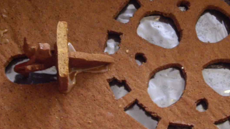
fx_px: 616
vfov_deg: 12.0
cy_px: 53
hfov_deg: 21.1
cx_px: 125
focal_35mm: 101
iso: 200
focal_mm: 7.9
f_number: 2.8
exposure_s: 1/15
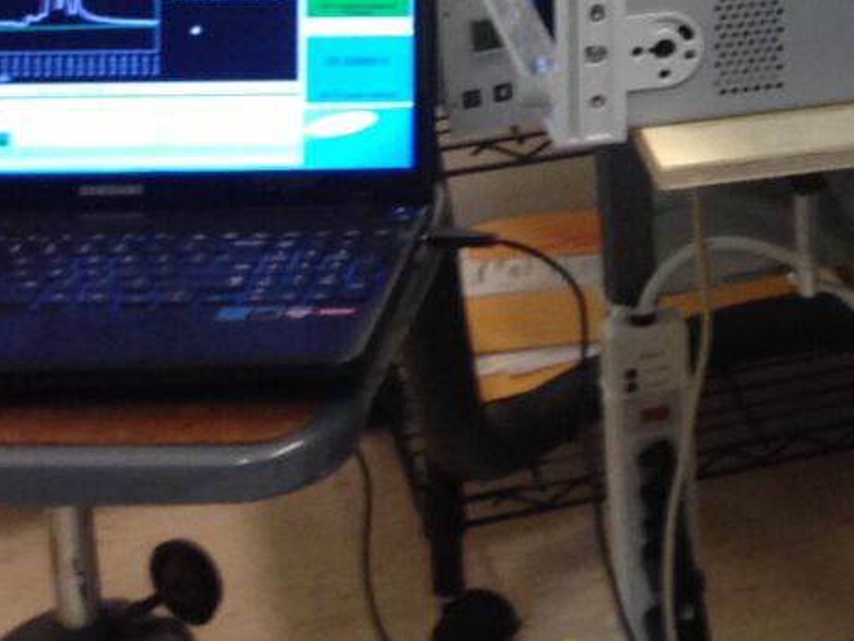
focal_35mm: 137
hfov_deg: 13.8
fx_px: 3382
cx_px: 1131
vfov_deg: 10.5
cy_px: -301
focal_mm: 4.13
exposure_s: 1/20
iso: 100
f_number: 2.4
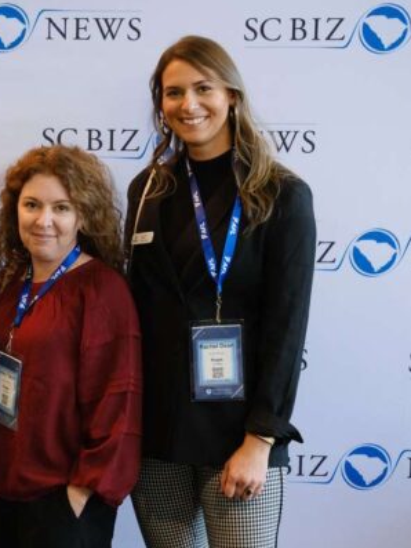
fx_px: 1218
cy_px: 273
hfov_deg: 18.8
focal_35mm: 77
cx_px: 40
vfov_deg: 25.3
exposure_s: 1/60
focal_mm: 35.3
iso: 4000
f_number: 4
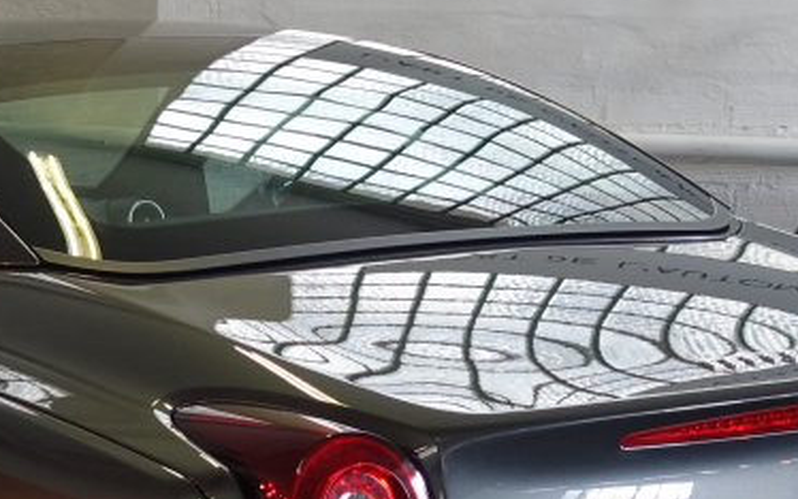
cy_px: 455
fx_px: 3002
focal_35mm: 138
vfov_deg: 9.5
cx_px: 53
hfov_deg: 14.9
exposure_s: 1/40
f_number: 2.8
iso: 250
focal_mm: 13.16
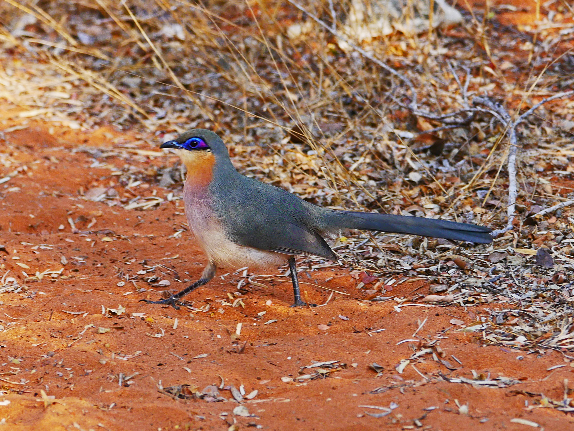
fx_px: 4048
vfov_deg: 6.1
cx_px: 287
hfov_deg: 8.1
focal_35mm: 244
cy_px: 216
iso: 200
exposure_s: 1/320
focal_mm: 122
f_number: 3.7
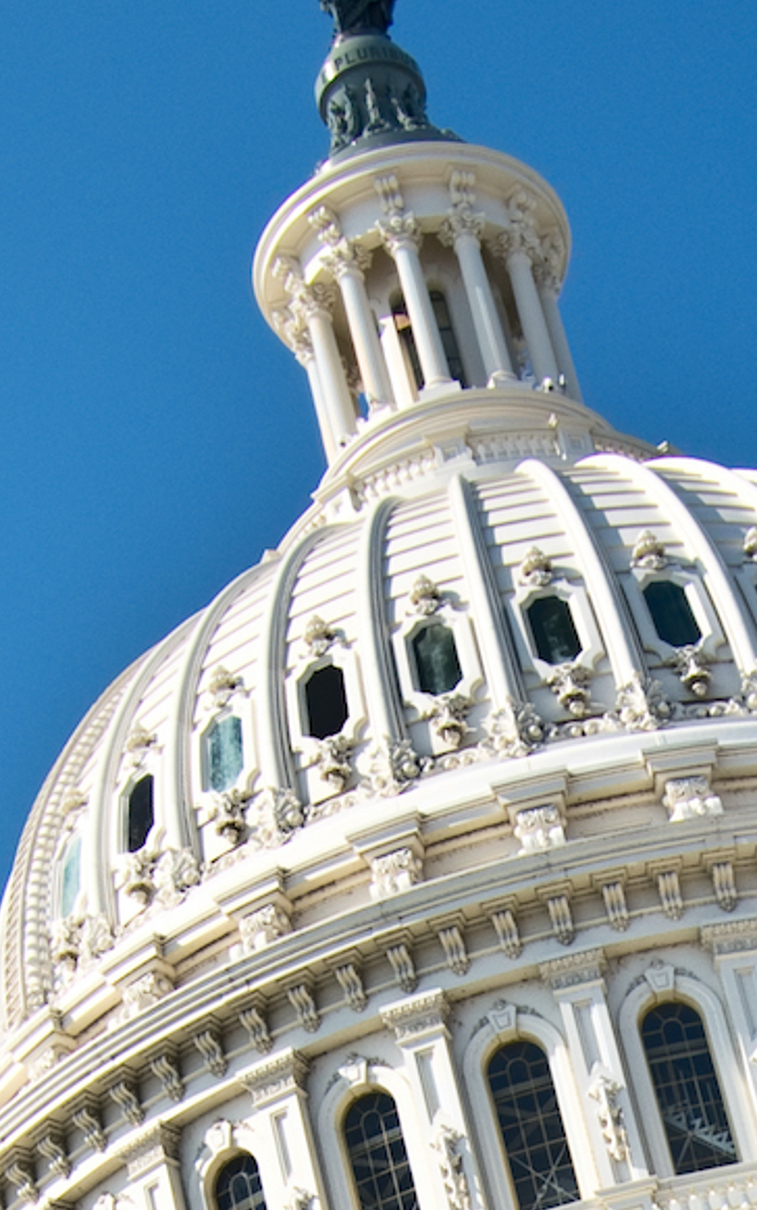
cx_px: 742
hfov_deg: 15.3
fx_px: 2771
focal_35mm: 84
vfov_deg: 24.1
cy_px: 1052
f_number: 5.6
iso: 100
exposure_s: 1/200
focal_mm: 17
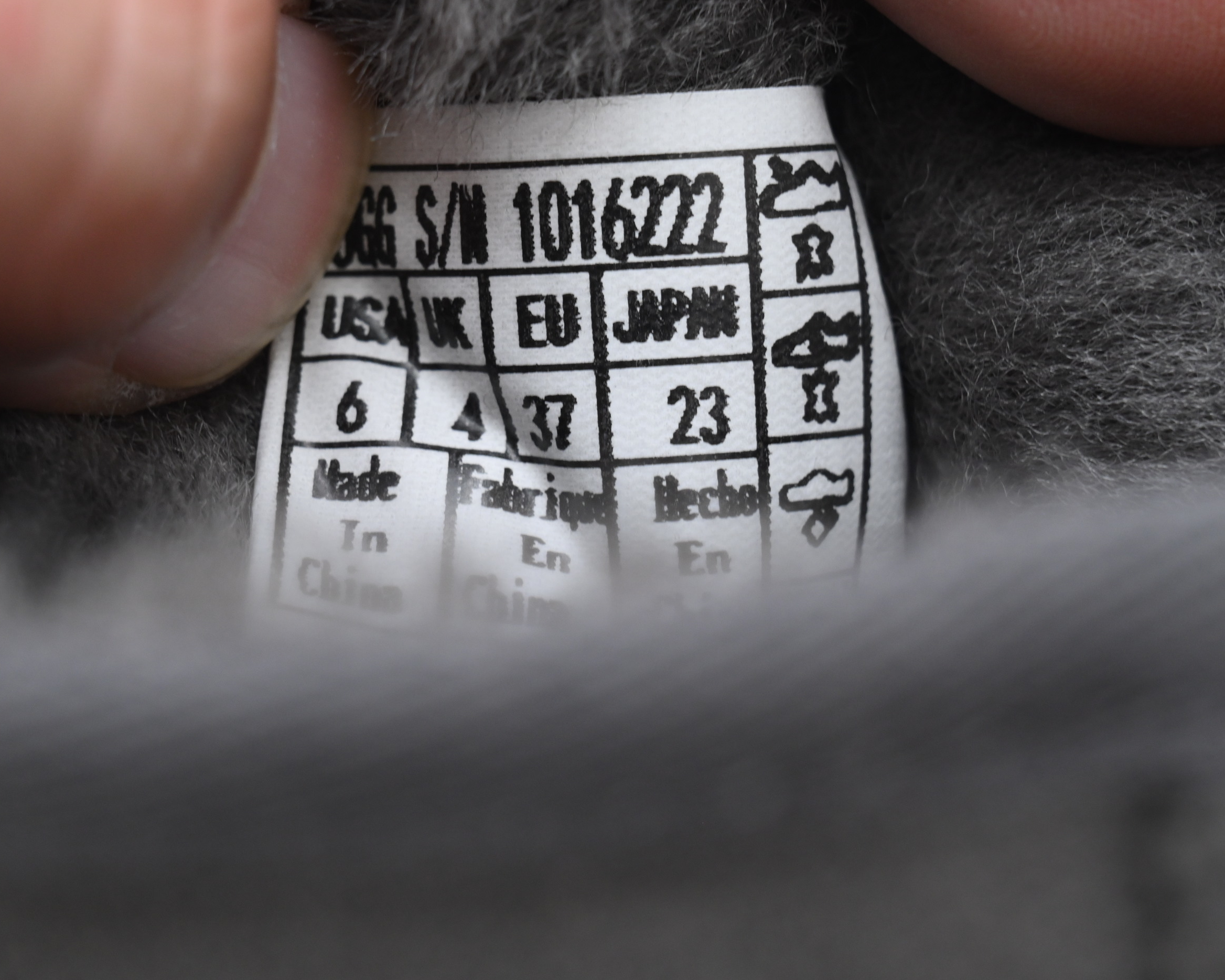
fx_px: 7215
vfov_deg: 7.8
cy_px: 393
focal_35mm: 199
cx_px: 555
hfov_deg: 9.7
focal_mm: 120
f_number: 11
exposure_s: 1/125
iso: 800
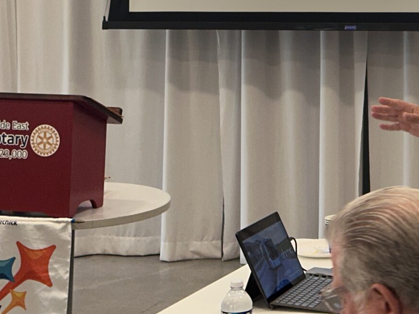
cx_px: 440
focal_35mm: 112
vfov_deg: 12.9
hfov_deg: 17.1
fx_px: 1355
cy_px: -48
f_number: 1.78
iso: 64
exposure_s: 1/60
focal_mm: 6.86
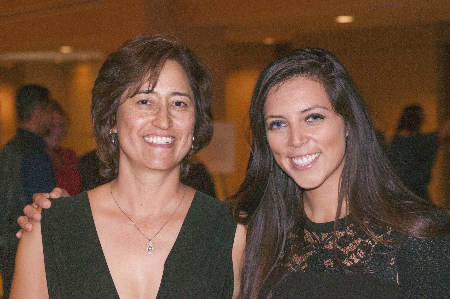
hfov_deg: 19.5
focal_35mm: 105
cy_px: 150
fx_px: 1311
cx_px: 225
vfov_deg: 13.0
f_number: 5.6
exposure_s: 1/60
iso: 200
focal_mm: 70
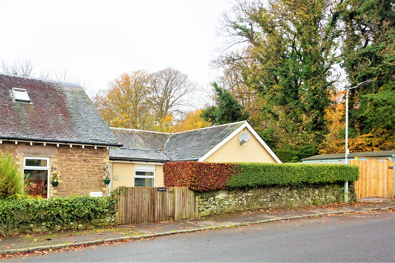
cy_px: 132
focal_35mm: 24
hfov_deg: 73.8
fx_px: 263
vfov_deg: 53.1
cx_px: 198
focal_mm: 16
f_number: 4.5
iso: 100
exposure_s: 1/60
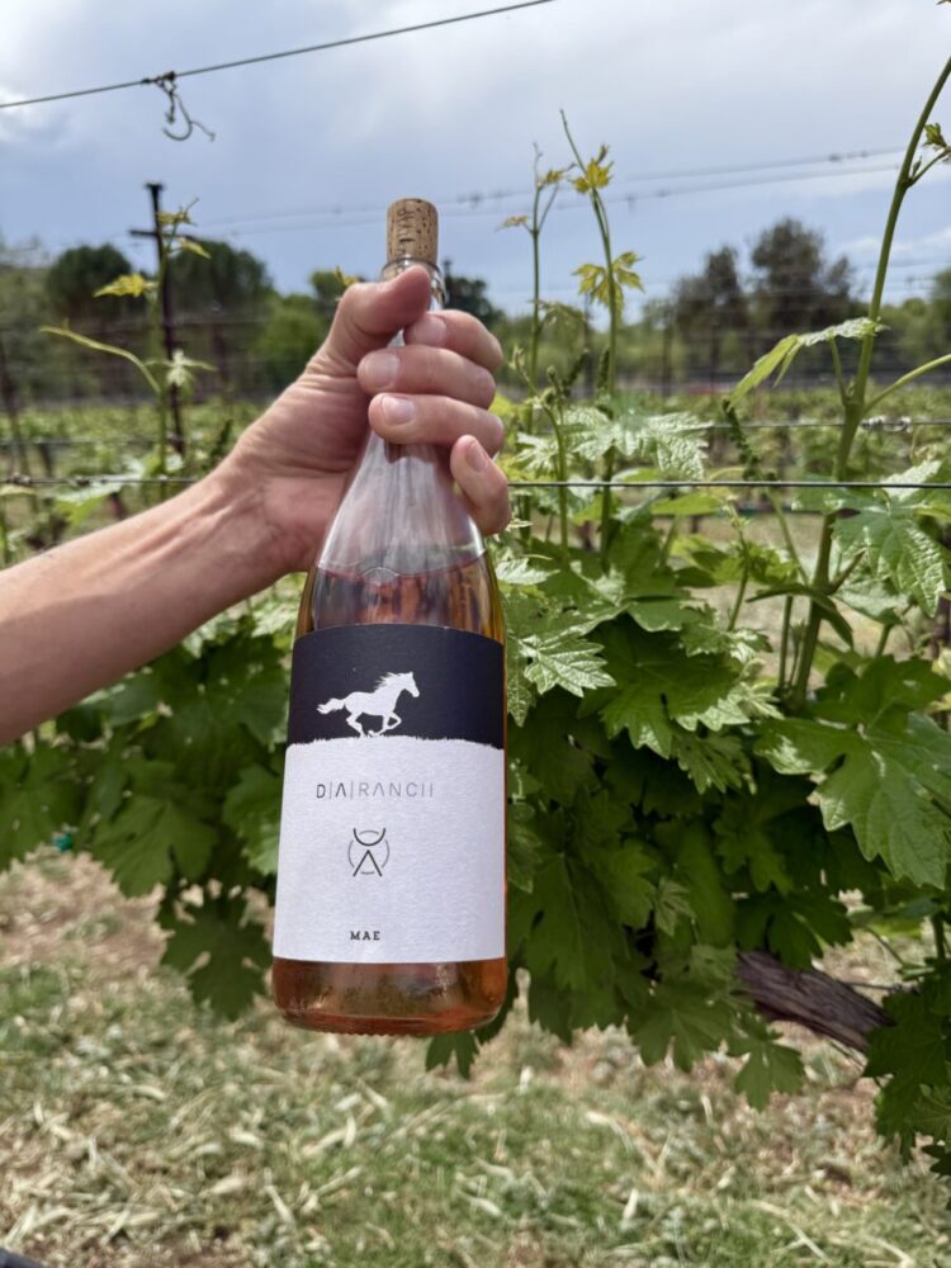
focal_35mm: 24
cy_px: 634
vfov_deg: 71.6
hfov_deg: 56.8
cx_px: 476
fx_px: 879
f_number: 1.78
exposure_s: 1/4673
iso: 80
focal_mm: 6.76
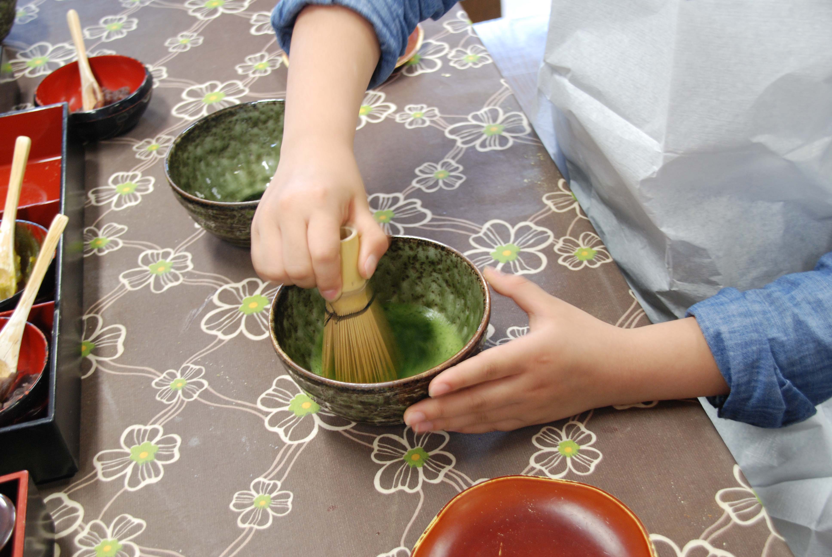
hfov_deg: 41.1
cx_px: 416
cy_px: 278
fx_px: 1111
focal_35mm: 48
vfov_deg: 28.2
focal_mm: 32
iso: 400
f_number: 4.2
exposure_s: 1/20
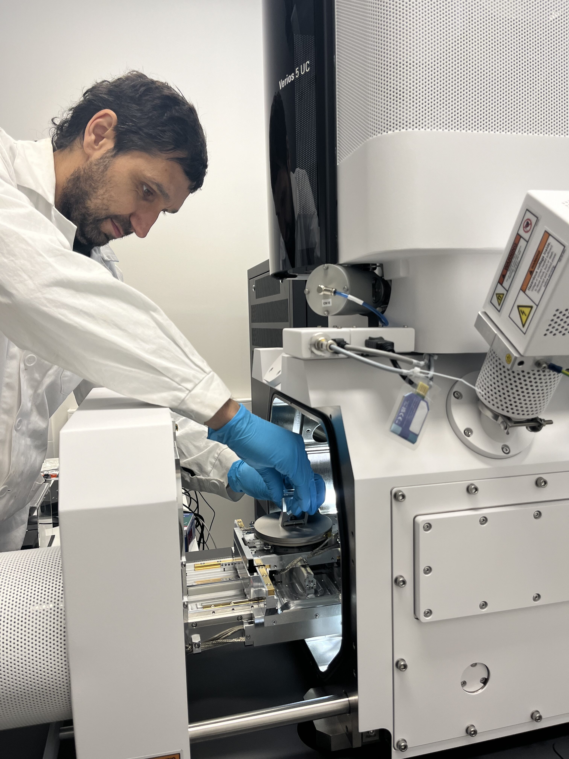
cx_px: 284
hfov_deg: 53.1
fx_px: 570
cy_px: 380
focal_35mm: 26
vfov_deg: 67.3
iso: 64
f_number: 1.6
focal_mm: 5.1
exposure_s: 1/100
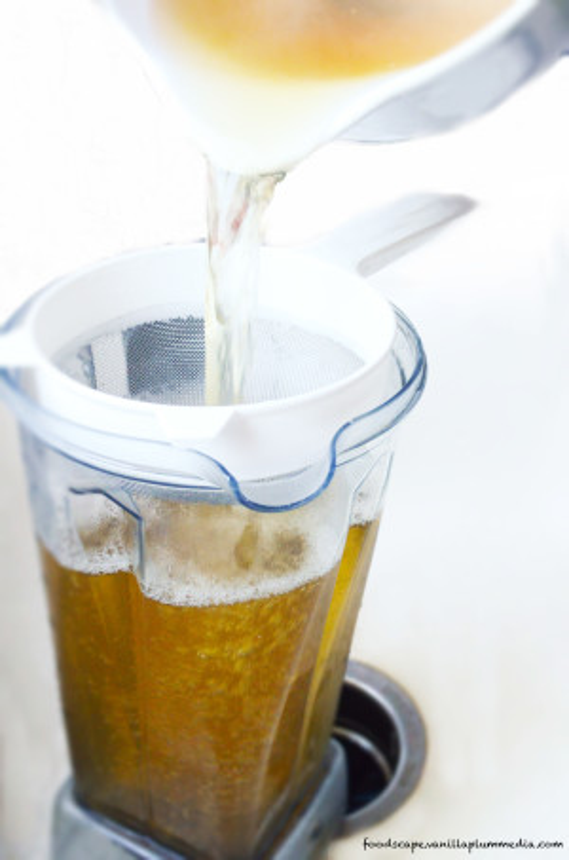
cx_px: 284
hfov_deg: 22.5
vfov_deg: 33.5
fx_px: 1429
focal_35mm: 60
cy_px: 430
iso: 2500
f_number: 8
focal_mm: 40
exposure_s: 1/125
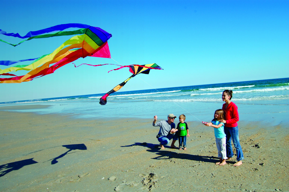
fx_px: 217
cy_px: 96
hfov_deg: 67.4
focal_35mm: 27
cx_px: 144
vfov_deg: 47.8
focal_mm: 18
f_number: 10
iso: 200
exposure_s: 1/400
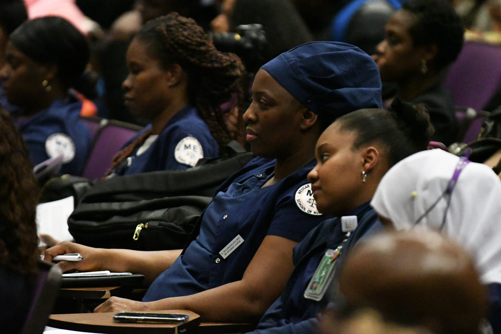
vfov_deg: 5.0
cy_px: 167
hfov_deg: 7.4
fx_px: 3854
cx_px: 250
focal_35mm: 277
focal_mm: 185
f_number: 2.8
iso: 16000
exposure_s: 1/800
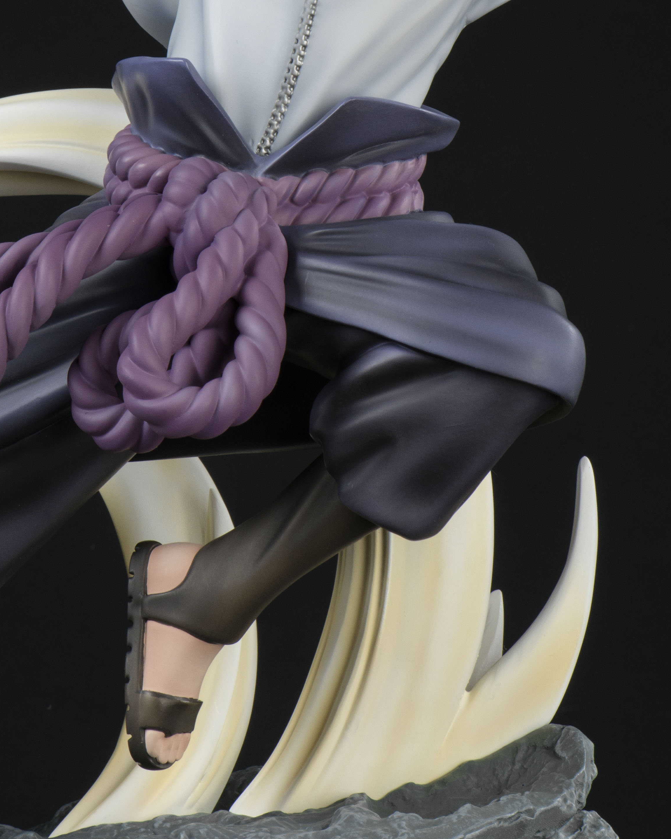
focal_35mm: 253
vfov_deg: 7.6
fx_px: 6281
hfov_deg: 6.1
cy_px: 189
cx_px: 104
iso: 400
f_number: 18
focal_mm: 105
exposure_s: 1/250
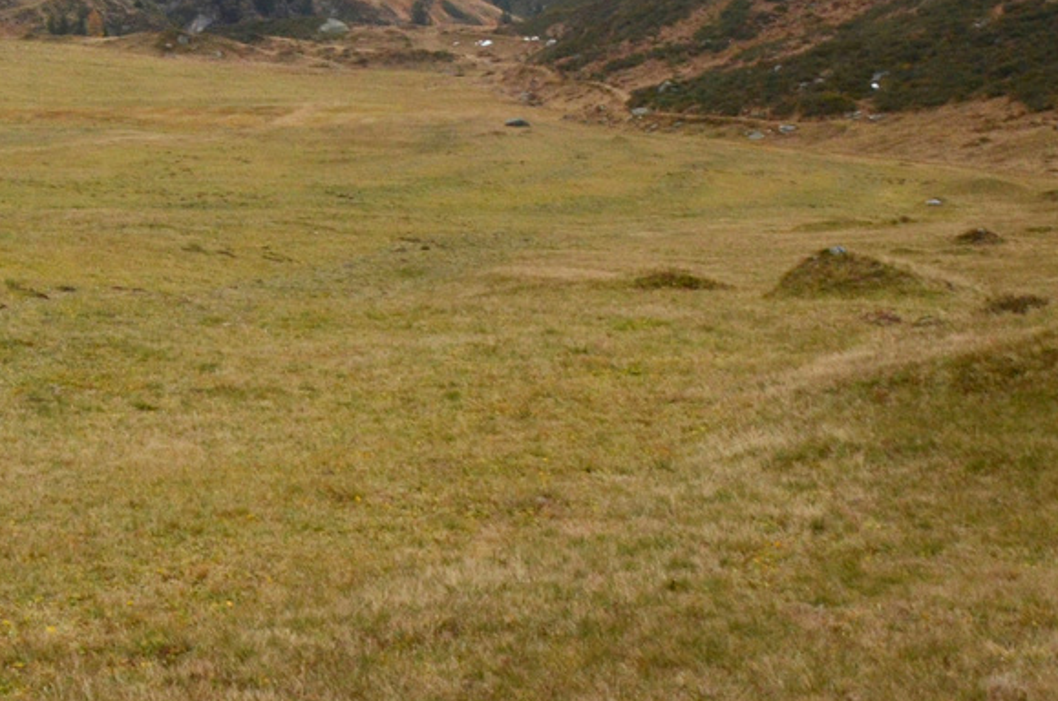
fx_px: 2230
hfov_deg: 23.0
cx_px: -403
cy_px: -179
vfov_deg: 17.0
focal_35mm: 76
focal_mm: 18
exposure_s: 1/80
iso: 800
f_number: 10
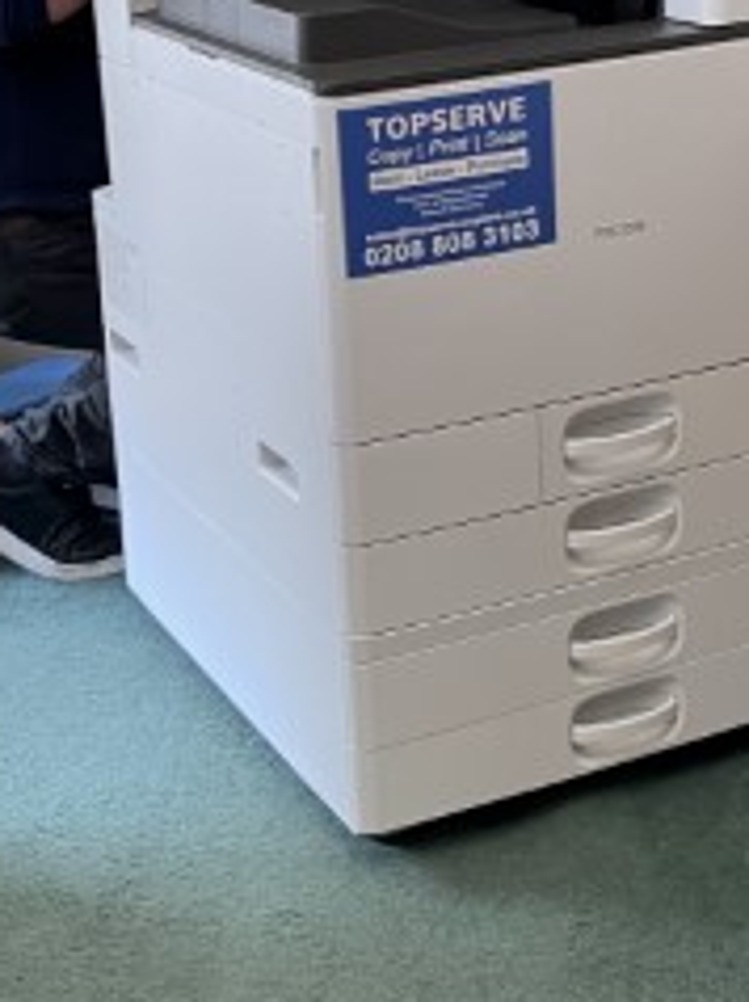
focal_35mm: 70
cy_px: 312
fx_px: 2023
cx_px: 366
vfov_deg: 27.6
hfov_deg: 21.0
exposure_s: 1/50
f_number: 1.6
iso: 64
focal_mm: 4.2
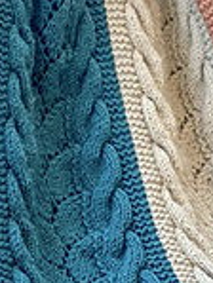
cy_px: 211
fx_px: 1827
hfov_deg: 6.7
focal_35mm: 223
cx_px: 99
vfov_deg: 8.9
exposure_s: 1/120
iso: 80
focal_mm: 6
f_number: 2
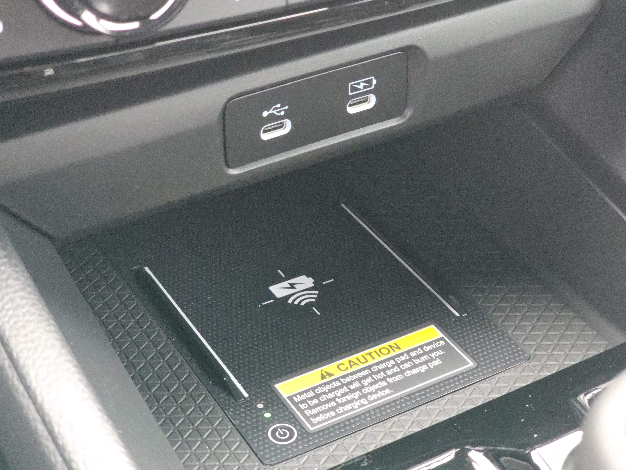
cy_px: 235
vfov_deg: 20.4
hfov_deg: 27.0
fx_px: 1302
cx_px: 318
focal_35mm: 72
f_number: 2.4
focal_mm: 7.9
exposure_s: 1/240
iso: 1000
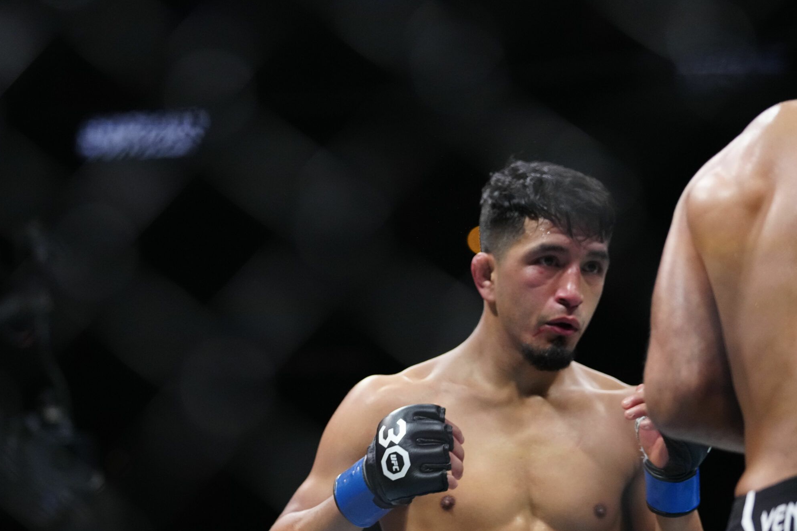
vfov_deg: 9.5
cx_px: 471
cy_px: 314
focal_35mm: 145
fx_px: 3210
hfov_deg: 14.1
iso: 3200
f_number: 2.8
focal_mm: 113
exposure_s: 1/1250
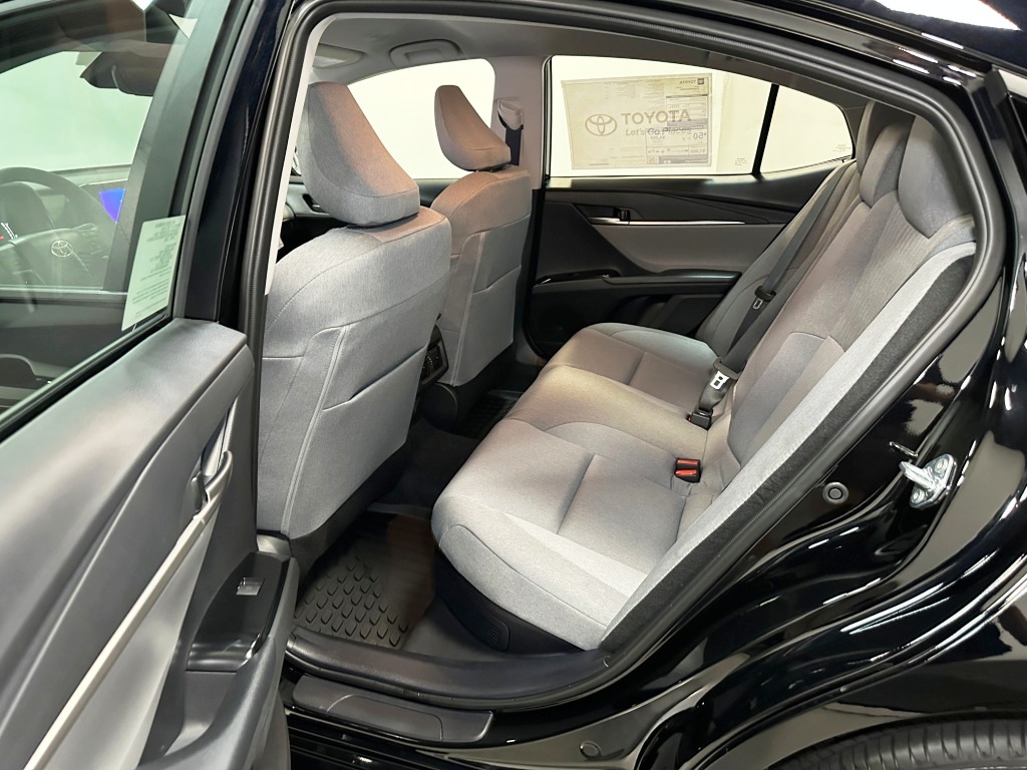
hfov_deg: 71.6
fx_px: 712
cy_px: 385
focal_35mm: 24
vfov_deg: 56.8
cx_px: 514
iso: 800
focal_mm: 6.86
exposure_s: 1/40
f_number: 1.78
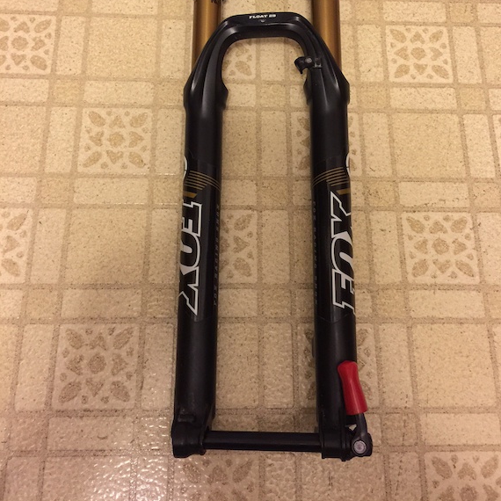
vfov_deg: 45.2
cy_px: 156
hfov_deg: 46.0
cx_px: 258
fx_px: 589
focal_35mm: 36
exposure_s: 1/4
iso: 125
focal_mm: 4.15
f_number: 2.2
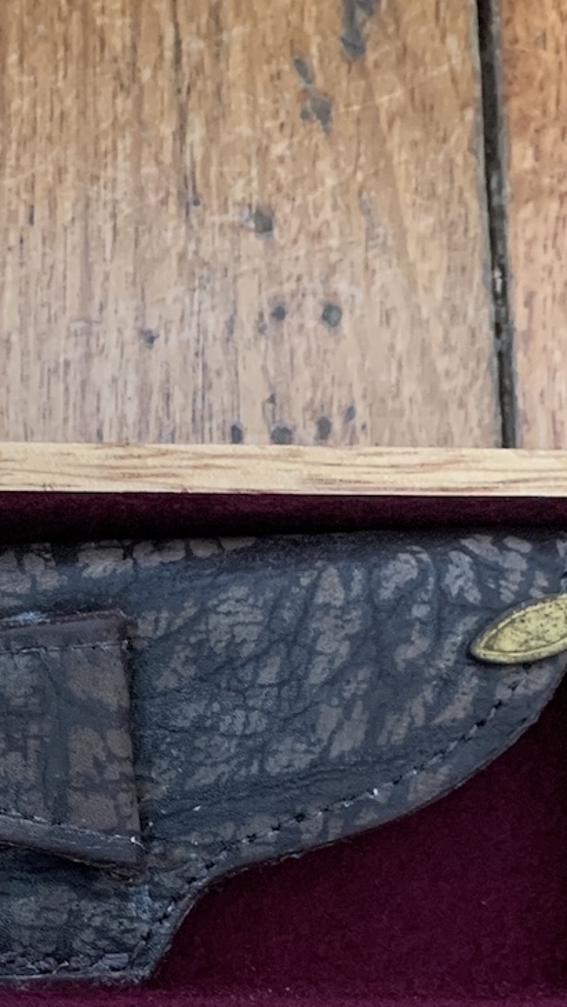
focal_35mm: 88
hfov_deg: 13.3
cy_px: 1185
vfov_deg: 22.4
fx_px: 2350
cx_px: -136
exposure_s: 1/60
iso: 250
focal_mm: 4.25
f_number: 1.8
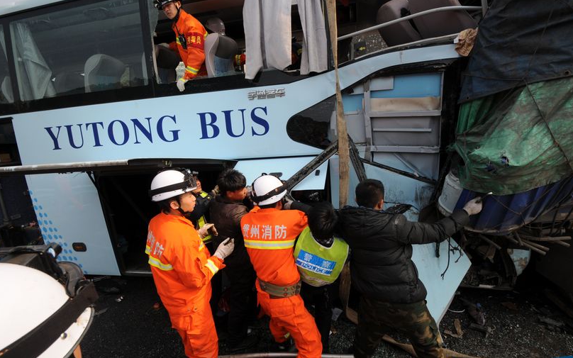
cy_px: 186
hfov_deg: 94.1
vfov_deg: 68.0
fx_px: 265
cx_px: 311
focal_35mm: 17
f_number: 7.1
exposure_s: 1/320
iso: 200
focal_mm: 10
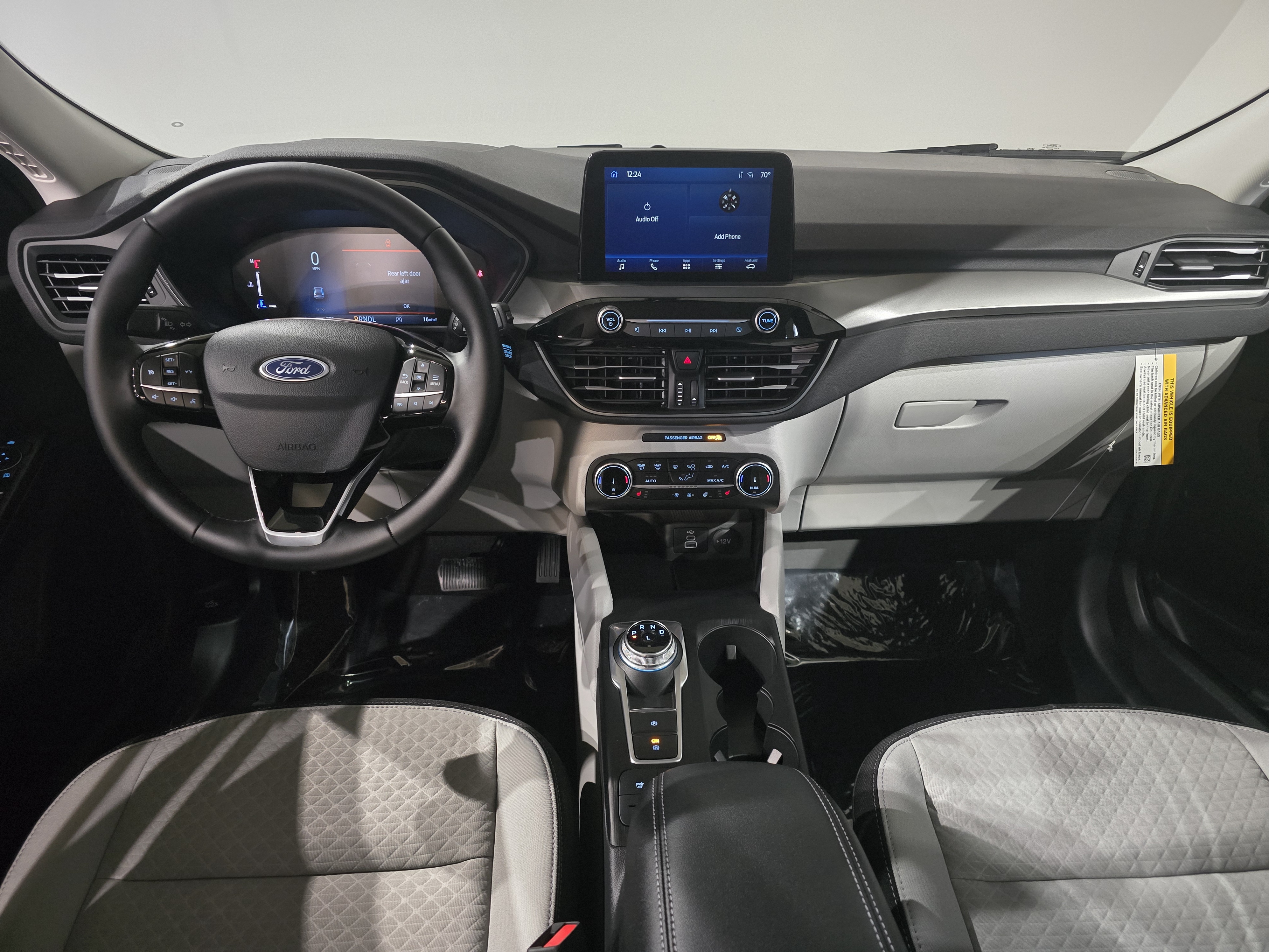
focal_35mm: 23
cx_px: 634
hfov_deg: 73.9
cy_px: 476
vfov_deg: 58.9
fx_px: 843
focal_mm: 6.3
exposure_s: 1/17
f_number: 1.7
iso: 1250
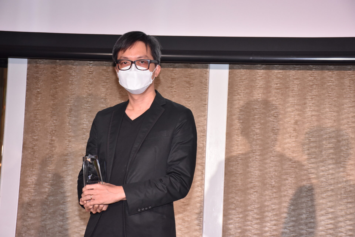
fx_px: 1035
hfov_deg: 19.5
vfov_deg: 13.0
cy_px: 118
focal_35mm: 105
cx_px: 178
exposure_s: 1/125
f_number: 6.3
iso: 1250
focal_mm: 70
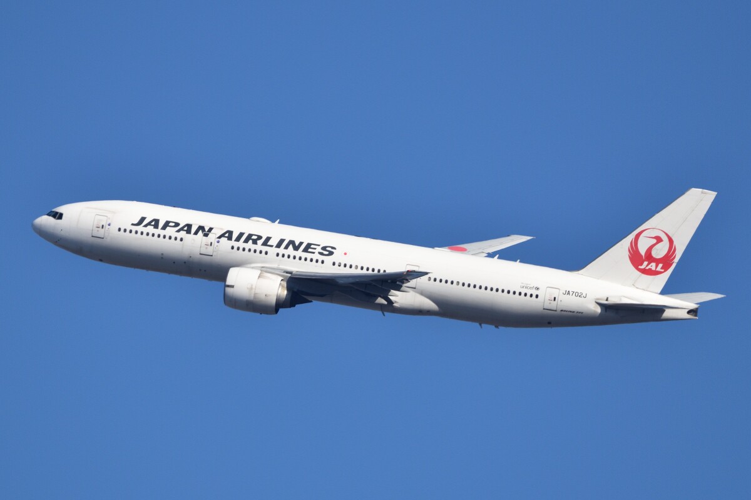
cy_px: 250
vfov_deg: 1.5
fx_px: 18774
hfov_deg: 2.3
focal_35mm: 900
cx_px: 376
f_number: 8
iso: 200
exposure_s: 1/1000
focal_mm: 600
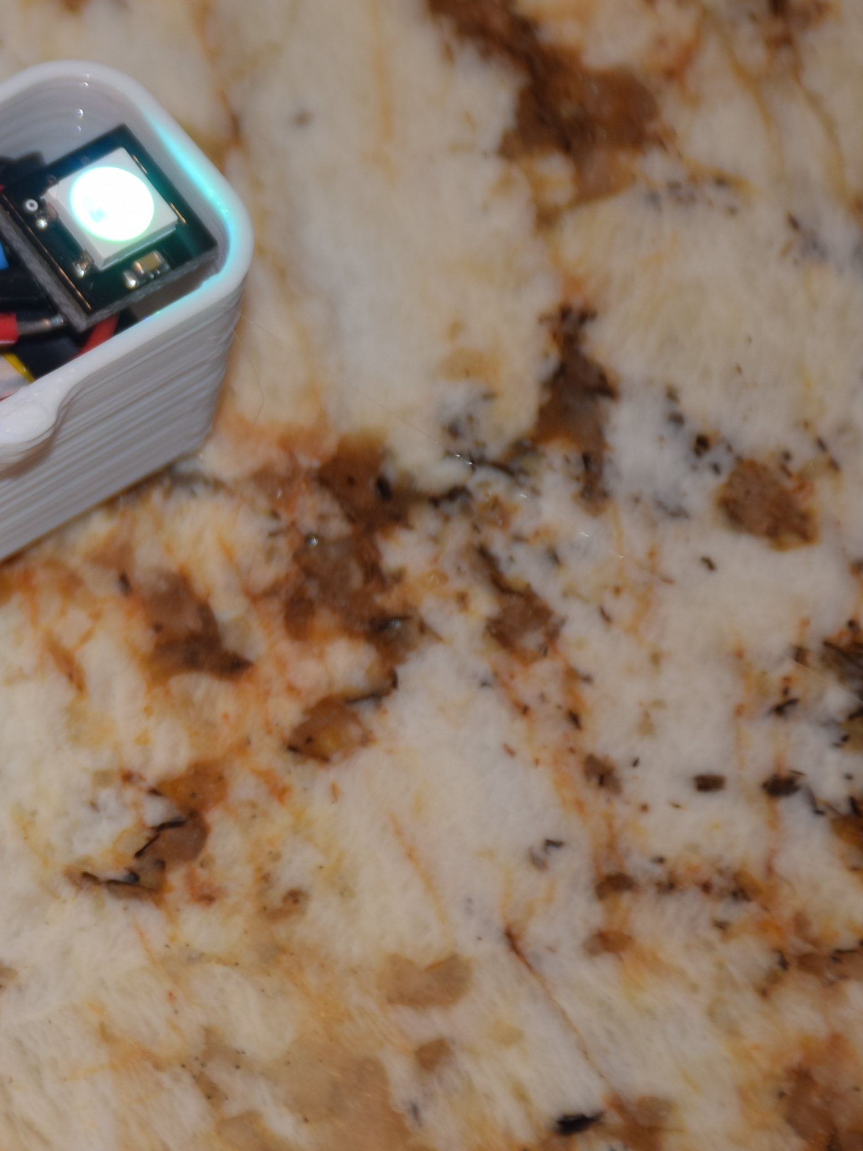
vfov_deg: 7.5
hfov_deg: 5.6
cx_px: -399
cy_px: 476
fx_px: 8780
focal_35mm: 264
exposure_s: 1/60
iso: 100
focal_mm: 75
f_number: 5
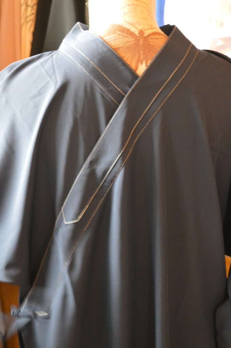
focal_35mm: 57
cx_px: 116
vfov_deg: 35.1
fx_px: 550
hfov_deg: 23.7
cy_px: 174
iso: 3200
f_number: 5
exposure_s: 1/6
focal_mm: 38
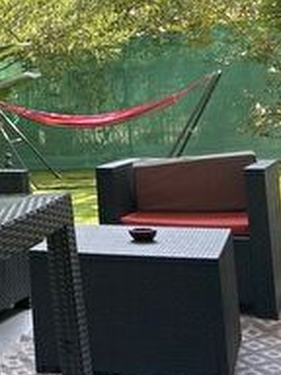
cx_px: -84
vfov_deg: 26.7
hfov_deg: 19.2
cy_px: 56
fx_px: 768
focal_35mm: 71
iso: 50
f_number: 1.8
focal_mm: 4.25
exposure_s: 1/121
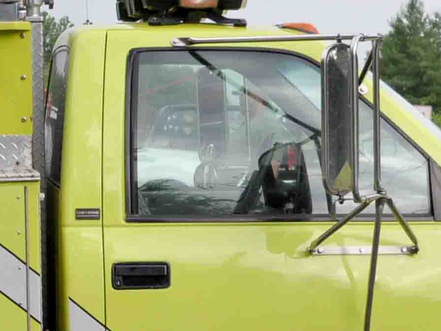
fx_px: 1937
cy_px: 313
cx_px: -83
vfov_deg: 9.7
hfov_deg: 12.7
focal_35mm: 152
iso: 400
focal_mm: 22
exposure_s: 1/100
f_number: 5
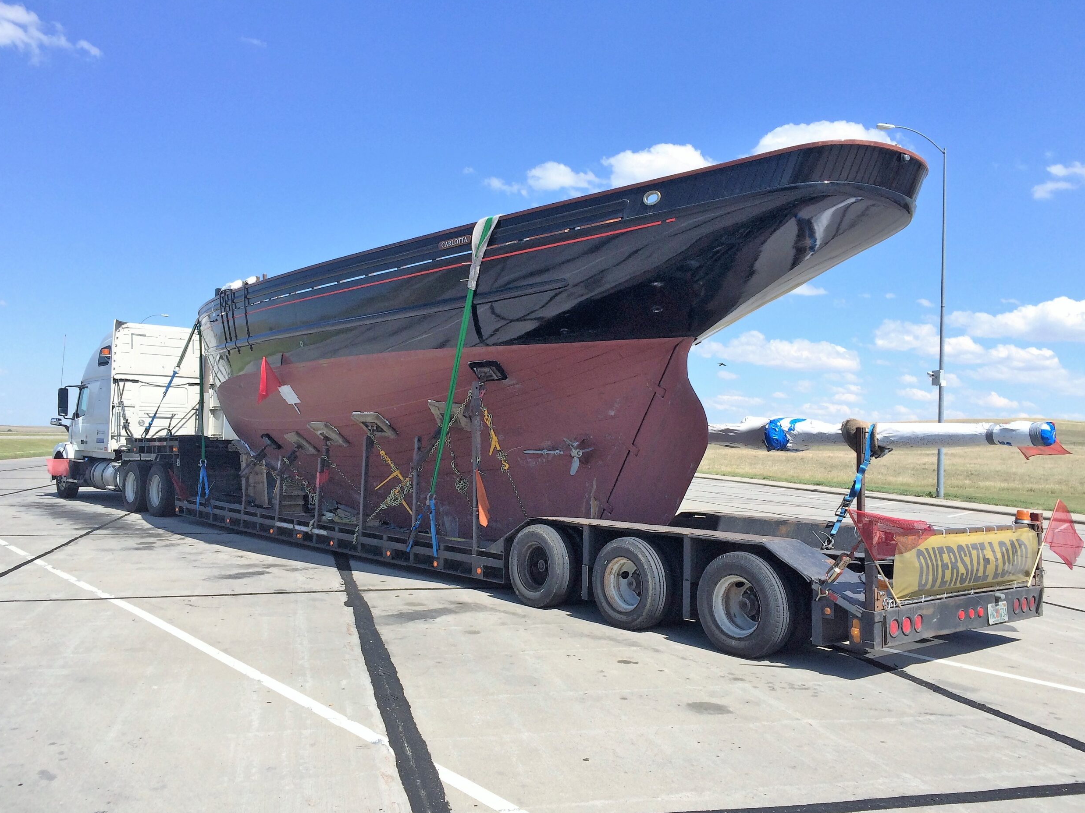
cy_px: 402
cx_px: 538
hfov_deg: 60.0
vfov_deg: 46.8
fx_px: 940
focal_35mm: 30
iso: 32
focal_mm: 4.15
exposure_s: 1/2053
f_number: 2.2
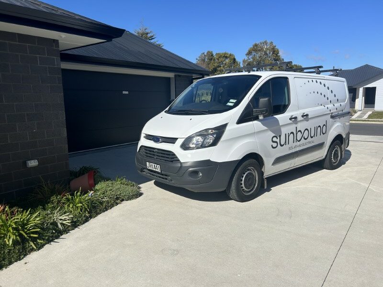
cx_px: 192
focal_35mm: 26
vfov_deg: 53.1
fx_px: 288
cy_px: 144
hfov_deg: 67.3
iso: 50
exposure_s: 1/8000
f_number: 1.5
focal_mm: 5.7
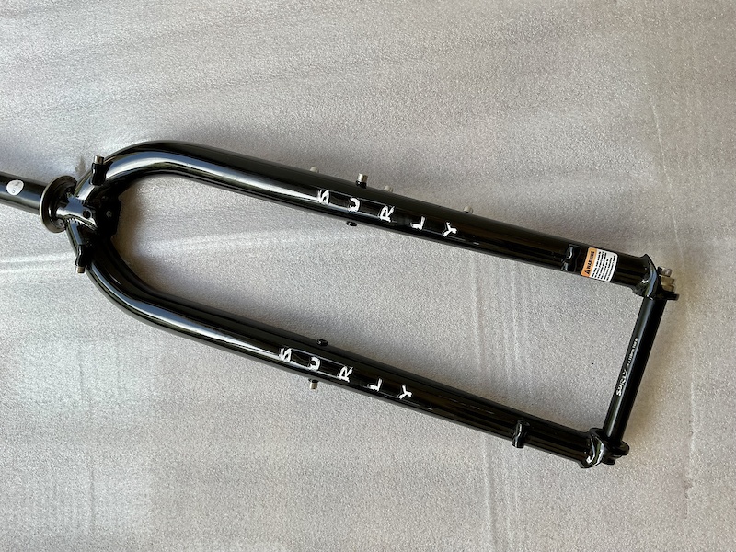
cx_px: 368
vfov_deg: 48.2
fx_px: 617
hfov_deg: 61.7
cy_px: 276
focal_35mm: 29
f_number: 1.8
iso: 16
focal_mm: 3
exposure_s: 1/152
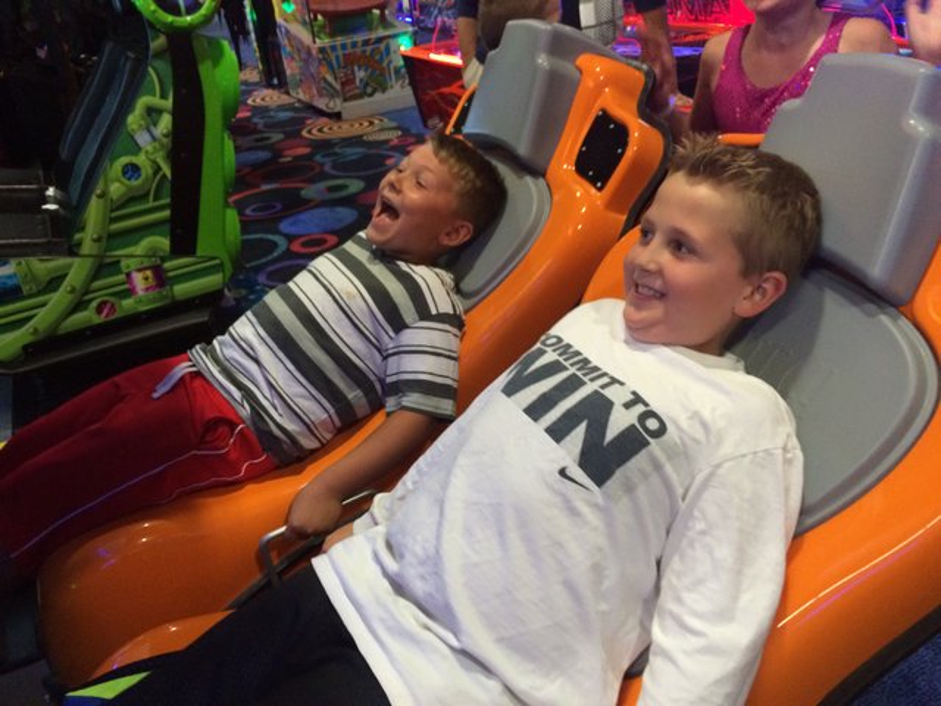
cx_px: 470
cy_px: 353
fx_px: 788
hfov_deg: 61.7
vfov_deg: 48.2
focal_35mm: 29
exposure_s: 1/20
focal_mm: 4.15
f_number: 2.2
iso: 320
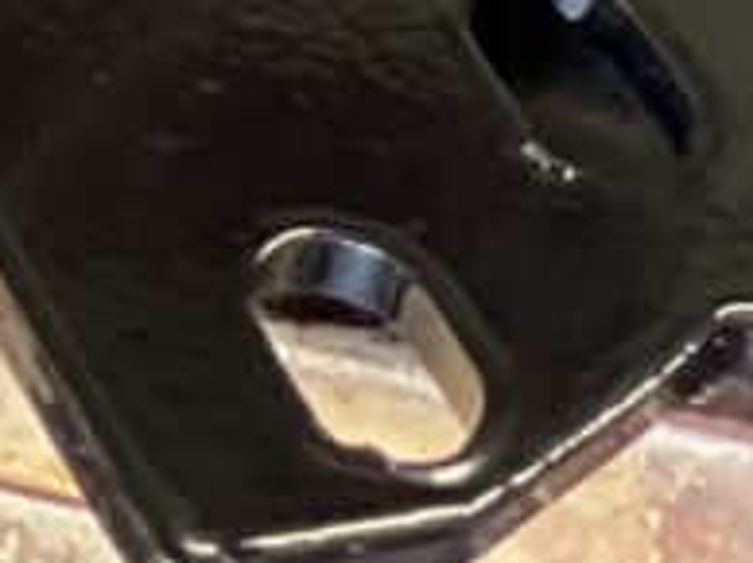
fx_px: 11015
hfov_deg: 3.8
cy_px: -1242
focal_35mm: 507
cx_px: -1529
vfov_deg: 2.9
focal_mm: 7.5
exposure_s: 1/40
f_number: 2.2
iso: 400
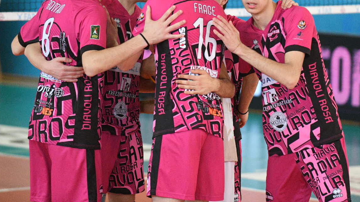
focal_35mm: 294
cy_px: 42
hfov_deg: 7.3
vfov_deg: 4.1
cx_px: 224
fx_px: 2806
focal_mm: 200
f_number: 3.2
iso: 6400
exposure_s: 1/1000
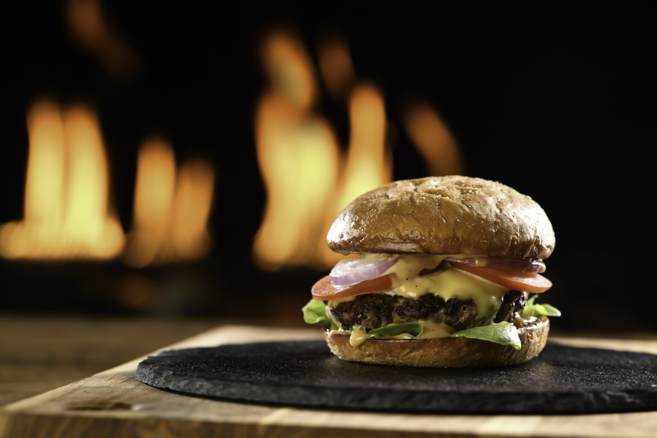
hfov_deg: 19.5
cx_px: 328
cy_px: 219
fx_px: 1916
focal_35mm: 105
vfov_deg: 13.0
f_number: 5.6
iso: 160
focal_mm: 105
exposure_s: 1/60
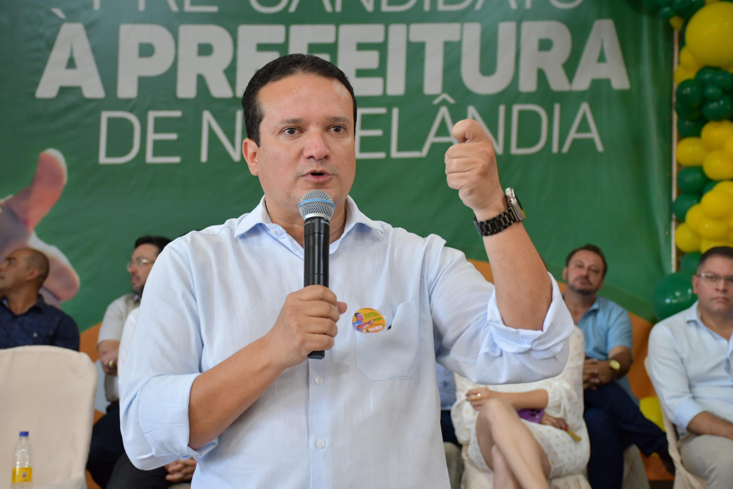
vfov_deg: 21.6
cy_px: 244
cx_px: 366
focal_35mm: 63
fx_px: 1283
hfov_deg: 31.9
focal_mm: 42
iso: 1250
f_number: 5
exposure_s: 1/100
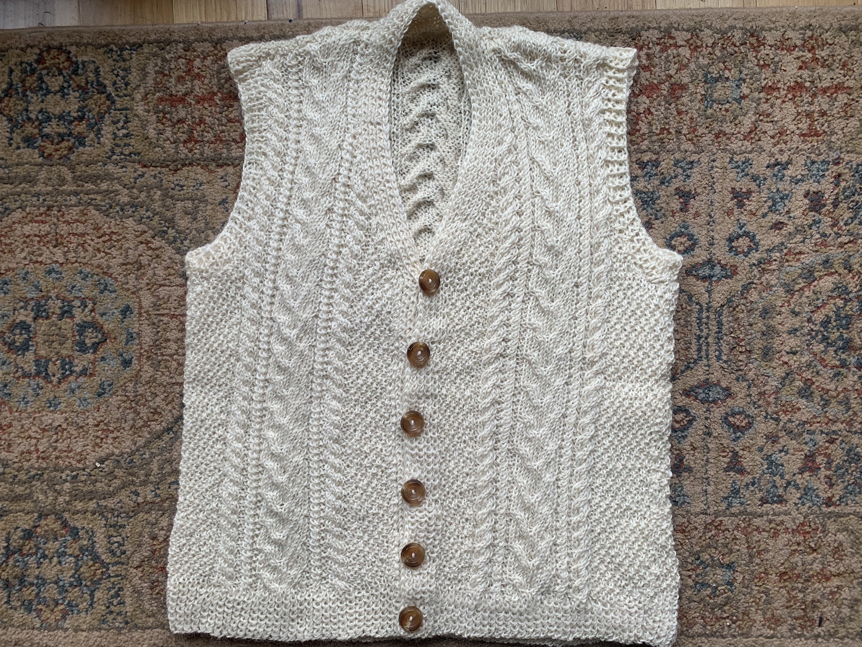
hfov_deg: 67.3
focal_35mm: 26
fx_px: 647
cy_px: 324
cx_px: 431
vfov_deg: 53.1
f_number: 1.8
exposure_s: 1/122
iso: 25
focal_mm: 4.25
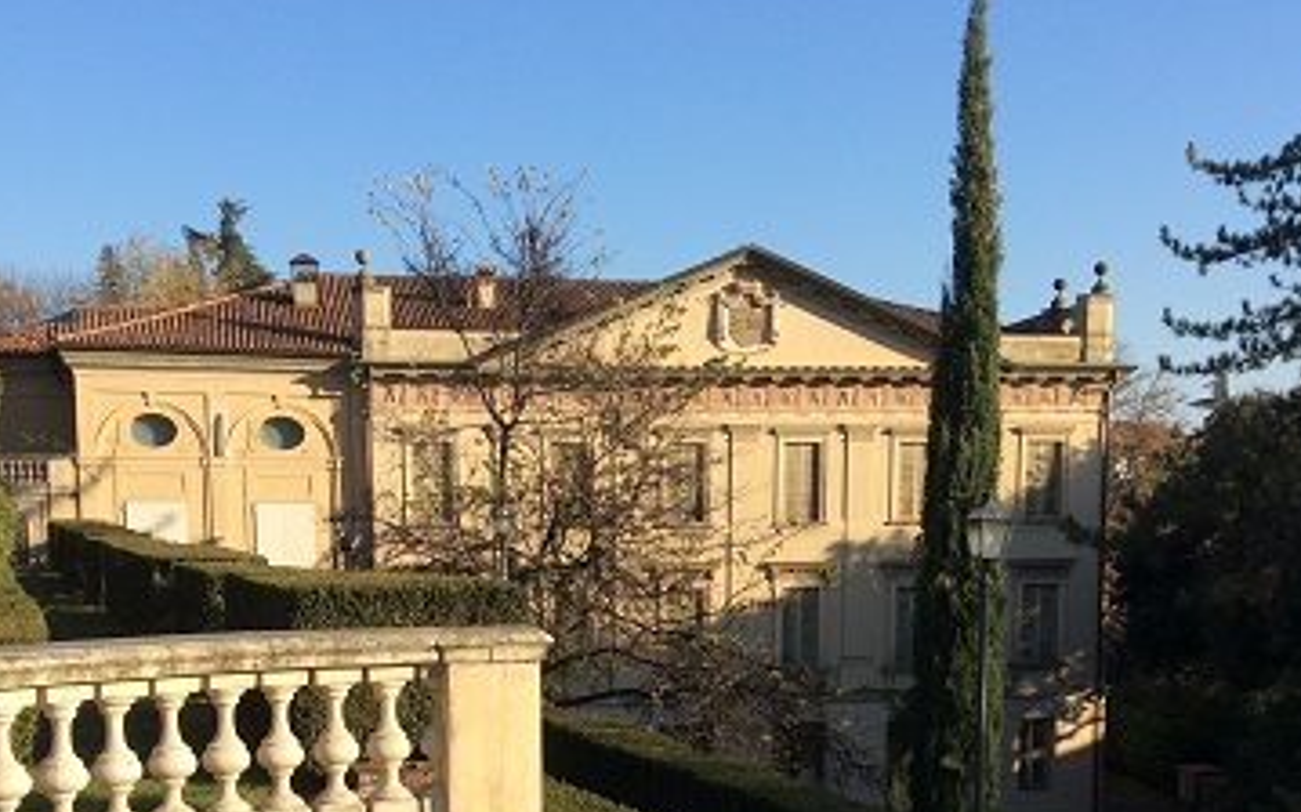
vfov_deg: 25.7
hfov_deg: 41.1
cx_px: 618
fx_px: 1737
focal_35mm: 49
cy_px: 692
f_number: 2.4
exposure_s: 1/841
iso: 32
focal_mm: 3.3
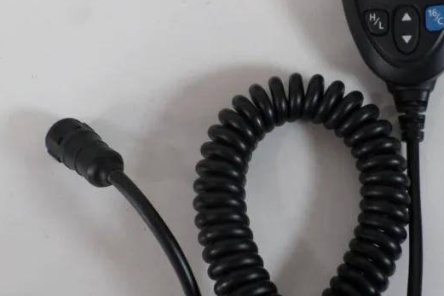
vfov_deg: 29.8
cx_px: 306
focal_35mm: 45
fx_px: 555
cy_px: 148
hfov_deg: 42.9
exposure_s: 1/60
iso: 80
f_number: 2.5
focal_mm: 4.5
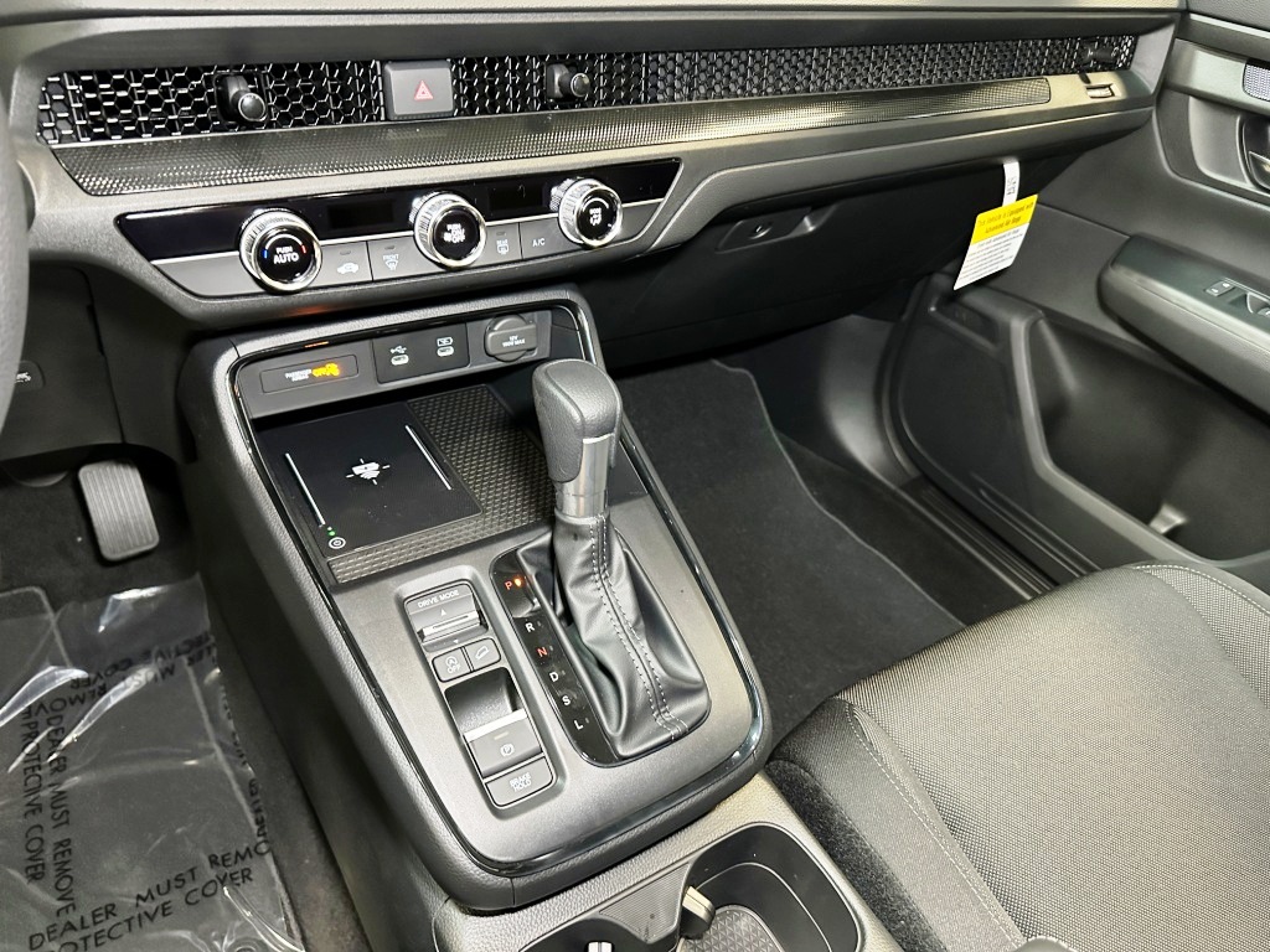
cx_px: 635
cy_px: 476
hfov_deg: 71.6
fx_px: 881
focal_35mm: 24
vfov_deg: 56.8
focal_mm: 6.86
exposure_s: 1/30
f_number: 1.78
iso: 1000
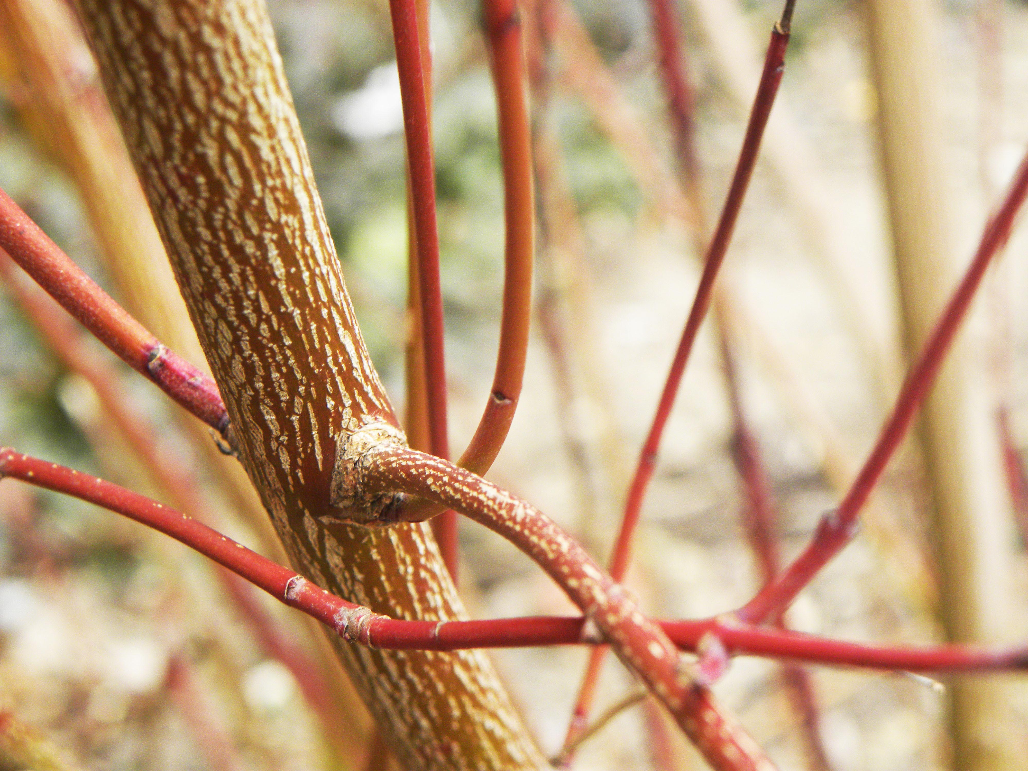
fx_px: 2821
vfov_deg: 15.6
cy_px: 386
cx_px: 514
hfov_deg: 20.7
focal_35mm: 95
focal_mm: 16.9
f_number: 4
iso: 174
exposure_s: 1/72.2
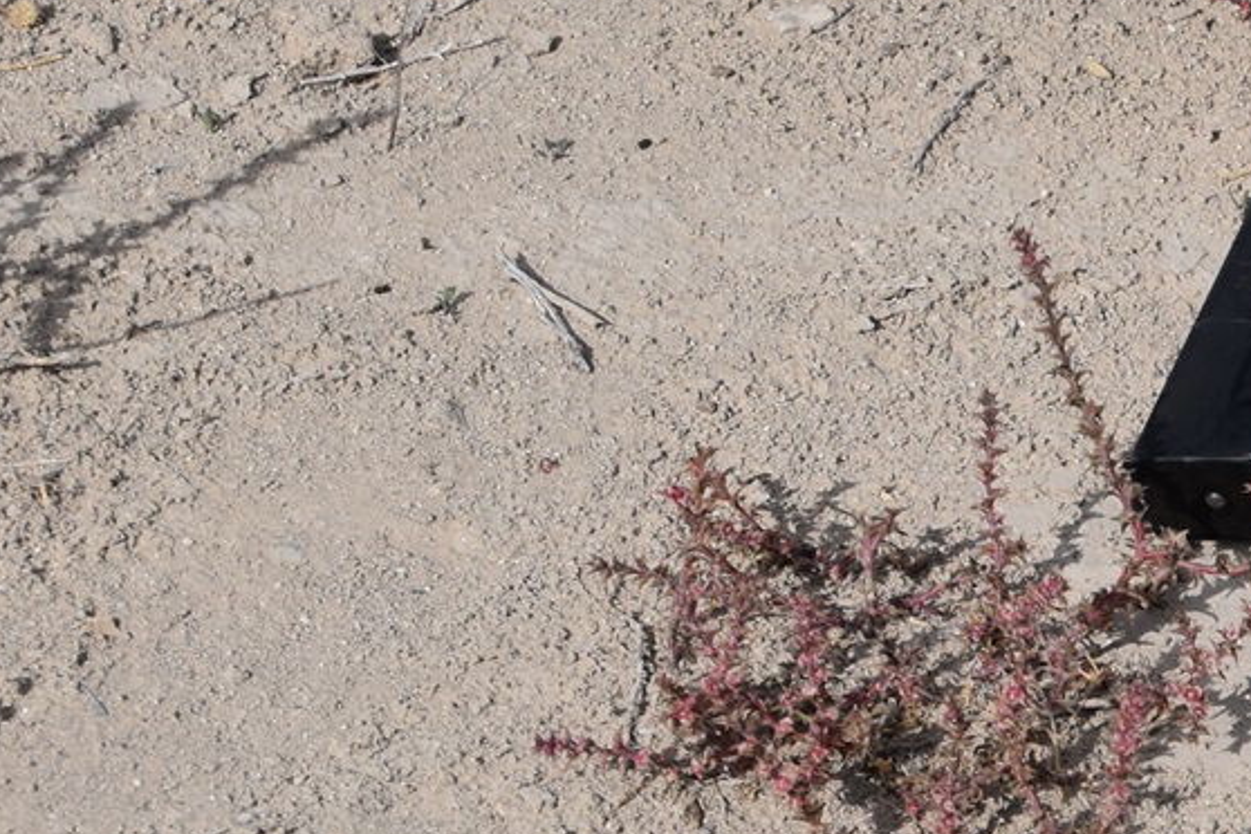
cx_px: 1984
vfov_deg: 4.6
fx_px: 10278
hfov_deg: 6.8
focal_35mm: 296
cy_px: 115
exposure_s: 1/250
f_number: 8
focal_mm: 55
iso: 125
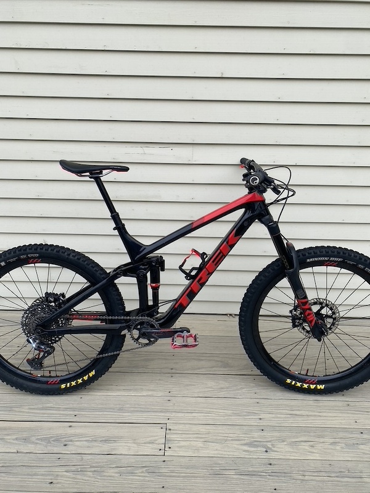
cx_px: 185
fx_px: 371
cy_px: 246
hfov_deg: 53.1
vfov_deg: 67.3
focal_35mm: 26
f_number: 1.8
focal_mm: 4.25
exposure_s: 1/502
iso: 32
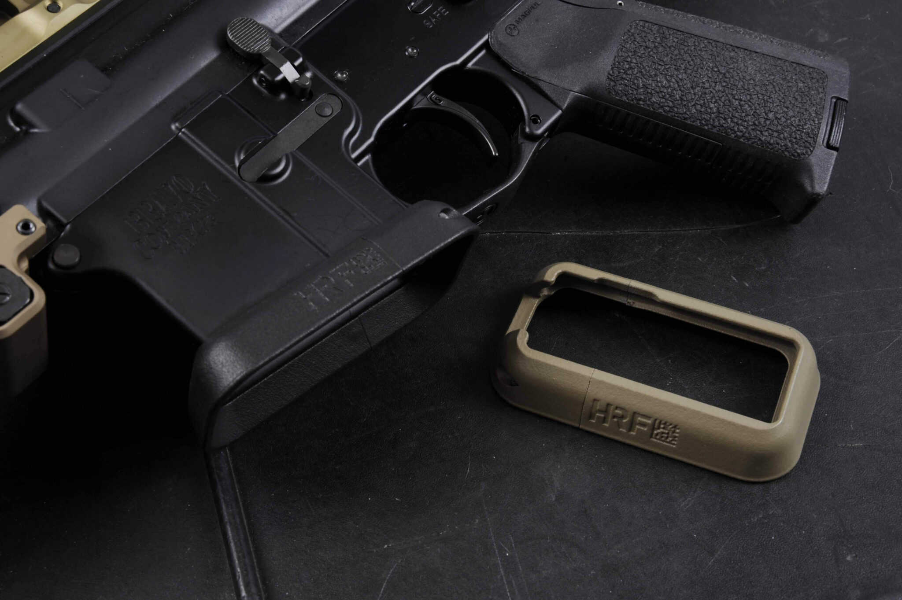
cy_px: 300
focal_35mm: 60
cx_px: 451
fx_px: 1502
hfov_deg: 33.4
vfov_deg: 22.6
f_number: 20
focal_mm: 60
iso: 200
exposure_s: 1/10
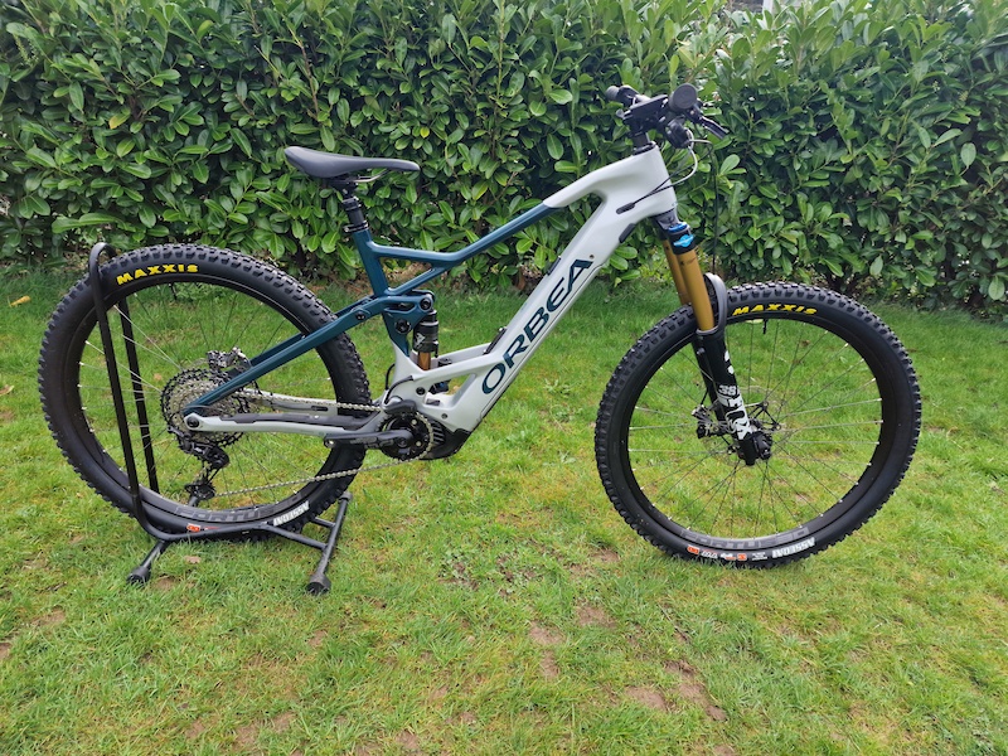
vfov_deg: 58.9
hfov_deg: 73.9
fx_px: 670
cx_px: 504
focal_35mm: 23
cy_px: 378
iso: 50
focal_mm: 6.4
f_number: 1.8
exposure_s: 1/180
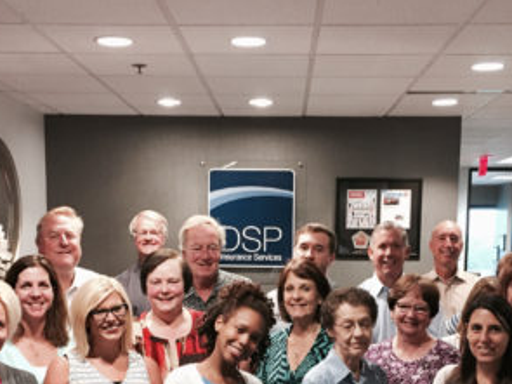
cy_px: 359
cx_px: 255
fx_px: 843
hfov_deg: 33.8
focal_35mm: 57
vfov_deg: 24.7
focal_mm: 4.15
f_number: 2.2
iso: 160
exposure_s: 1/30
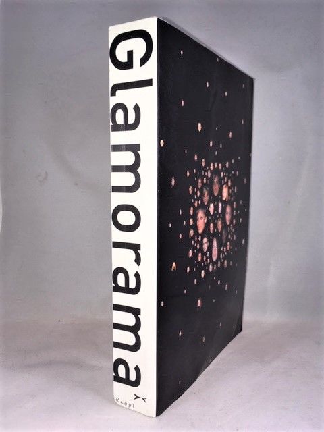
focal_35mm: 29
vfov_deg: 61.7
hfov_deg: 48.2
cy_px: 216
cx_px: 162
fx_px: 362
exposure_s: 1/71
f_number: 2.2
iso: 25
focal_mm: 4.15
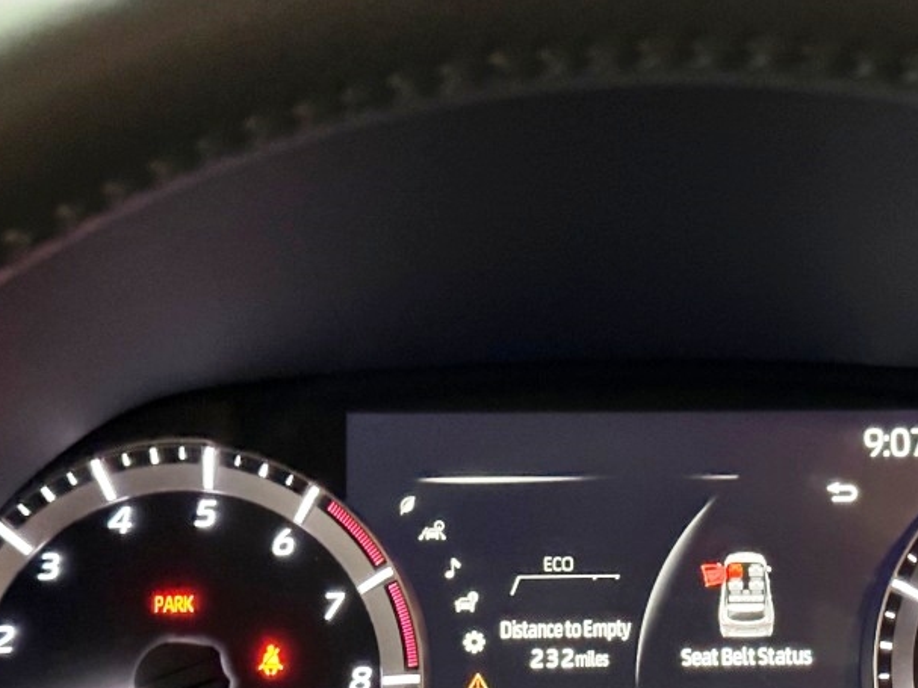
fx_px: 2148
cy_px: 578
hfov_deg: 23.9
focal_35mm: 81
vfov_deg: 18.0
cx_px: 681
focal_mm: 6.86
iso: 640
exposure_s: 1/24
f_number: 1.78
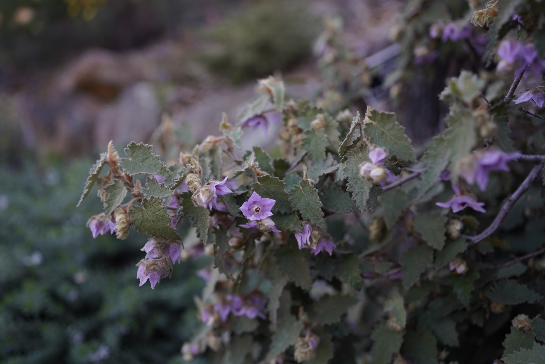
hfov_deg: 54.4
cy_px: 182
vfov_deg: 37.8
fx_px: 530
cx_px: 272
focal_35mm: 35
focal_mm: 35
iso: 400
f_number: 3.2
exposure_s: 1/200
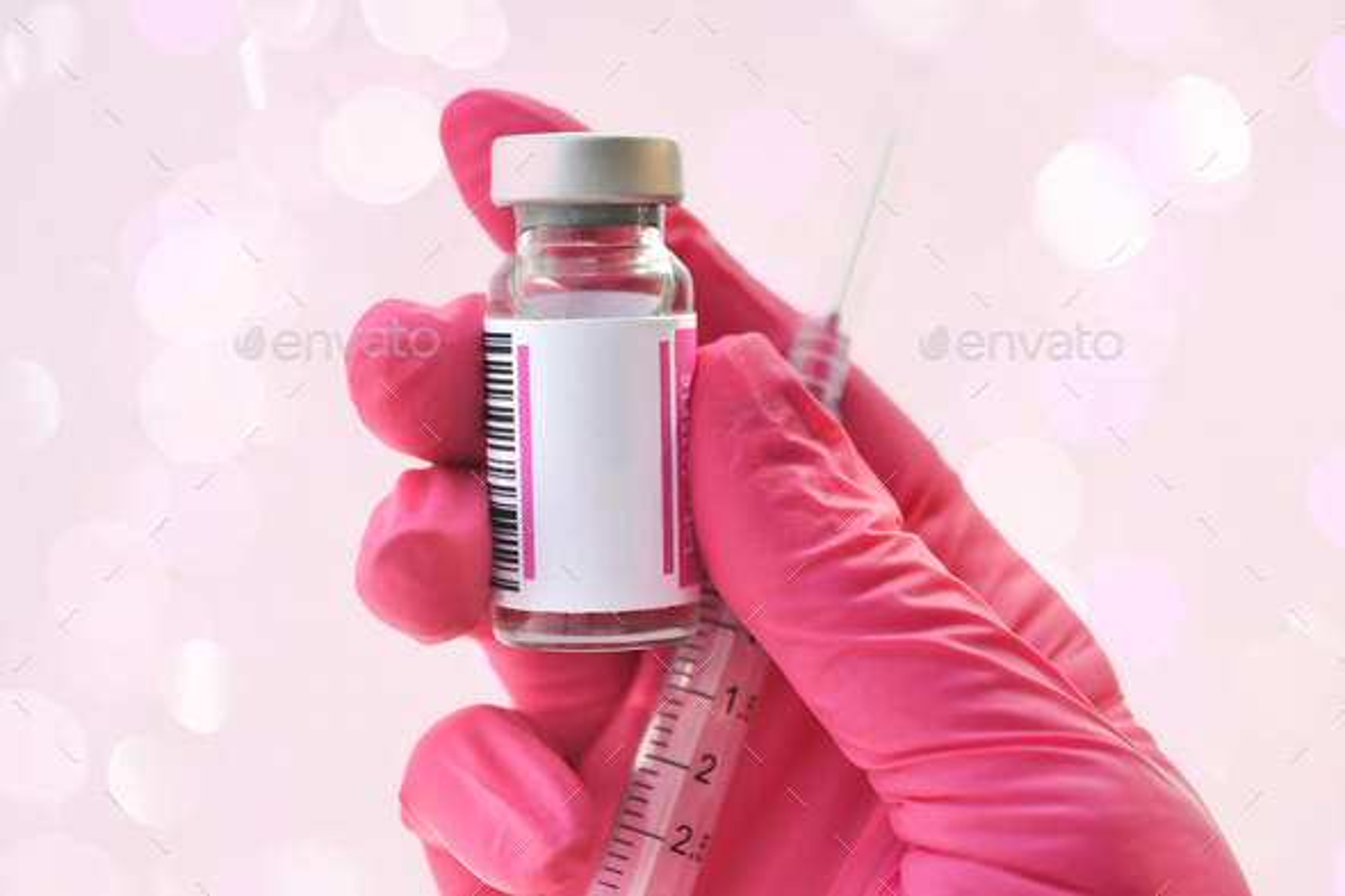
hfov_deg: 33.4
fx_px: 2241
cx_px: 672
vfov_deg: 22.6
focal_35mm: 60
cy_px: 448
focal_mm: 40
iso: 200
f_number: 3.5
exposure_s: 1/640
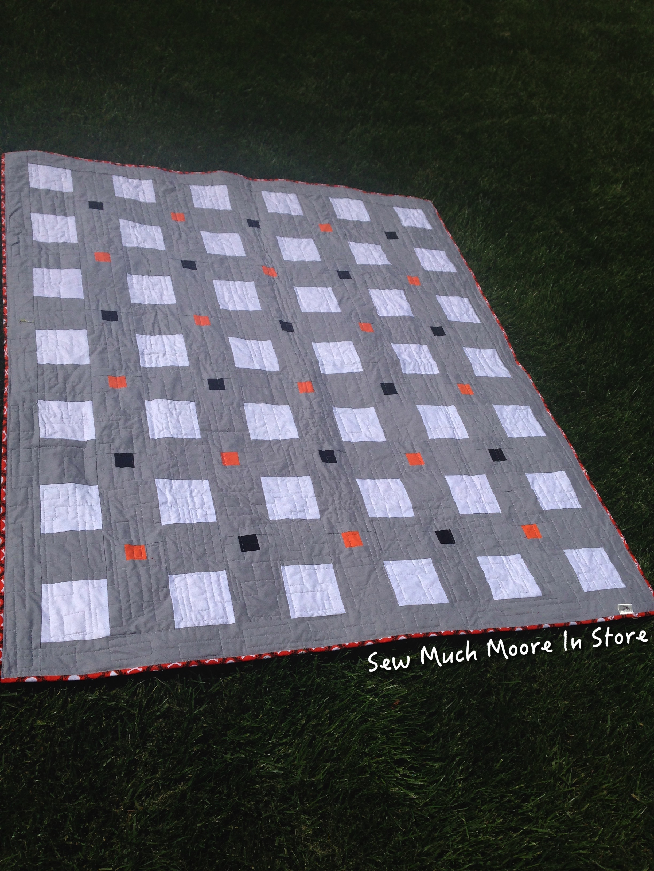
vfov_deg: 55.4
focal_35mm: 33
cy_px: 436
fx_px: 831
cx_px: 327
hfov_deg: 42.9
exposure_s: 1/6803
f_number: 2.4
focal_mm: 4.12
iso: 50
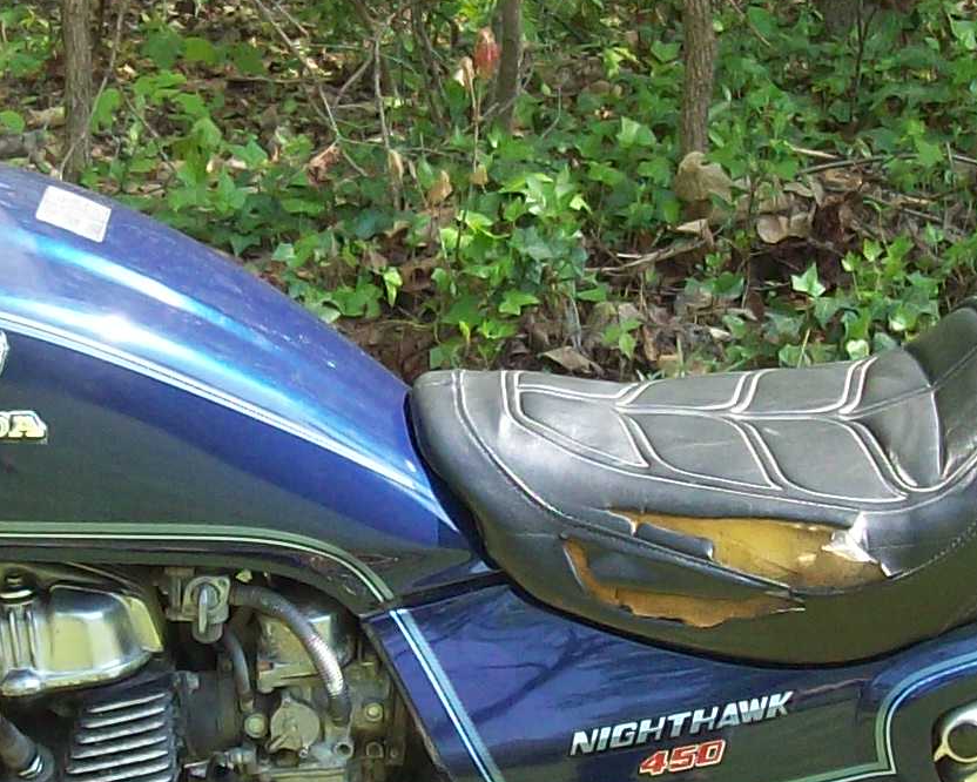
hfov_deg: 14.9
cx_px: 346
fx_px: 3731
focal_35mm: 129
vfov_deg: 12.0
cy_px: 485
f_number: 2.7
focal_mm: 6
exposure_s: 1/180
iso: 80
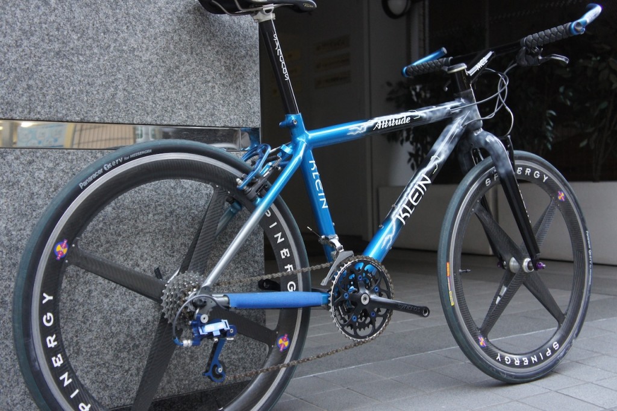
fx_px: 771
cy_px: 206
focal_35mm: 45
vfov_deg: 29.8
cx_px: 308
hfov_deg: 43.6
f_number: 4
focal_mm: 30
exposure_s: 1/50
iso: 1000
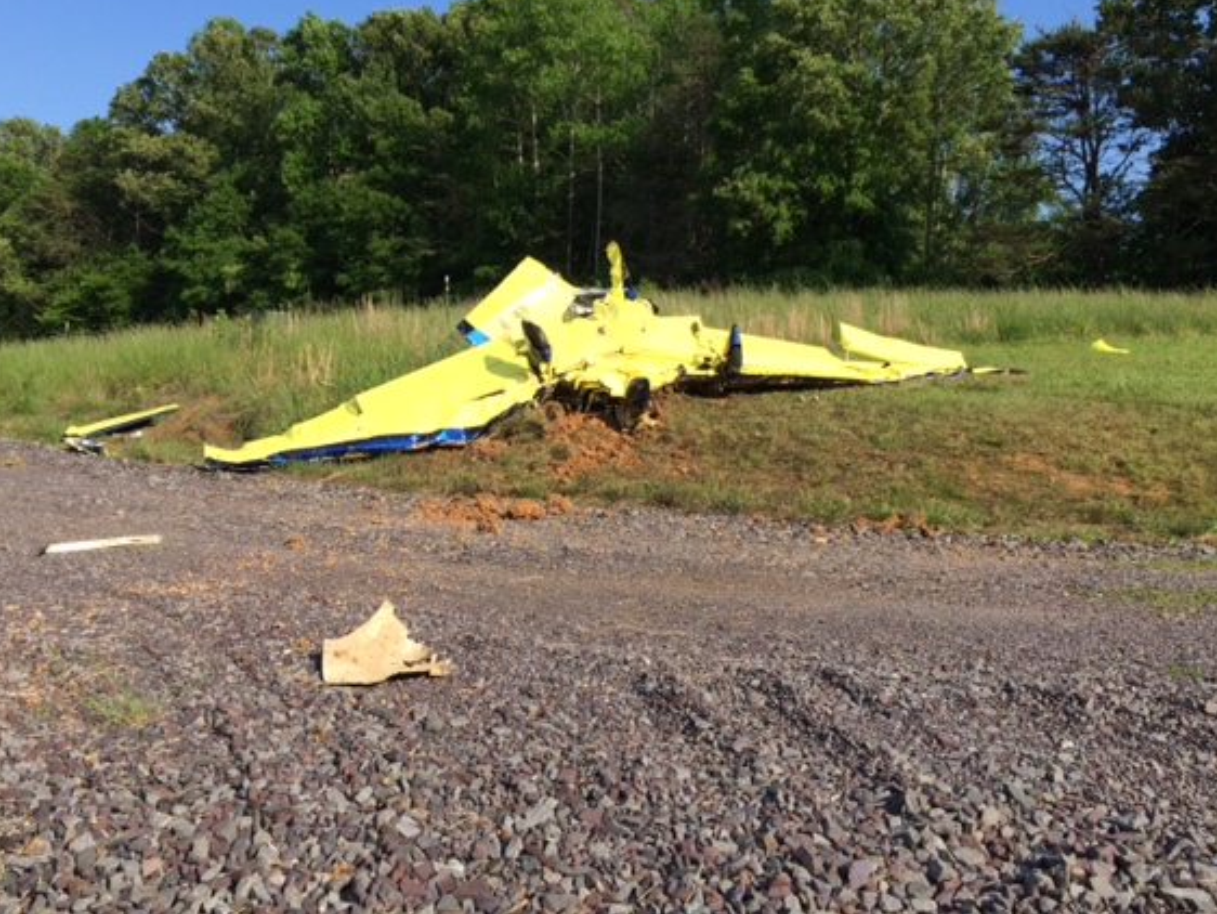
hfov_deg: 55.2
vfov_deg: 42.9
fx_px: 1161
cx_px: 546
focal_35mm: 33
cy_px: 396
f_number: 2.2
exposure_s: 1/1642
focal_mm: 4.15
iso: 32
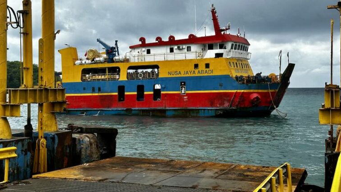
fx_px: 479
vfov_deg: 22.6
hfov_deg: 39.2
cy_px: 85
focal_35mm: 53
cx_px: 170
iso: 64
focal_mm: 6.9
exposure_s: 1/2976
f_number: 1.8
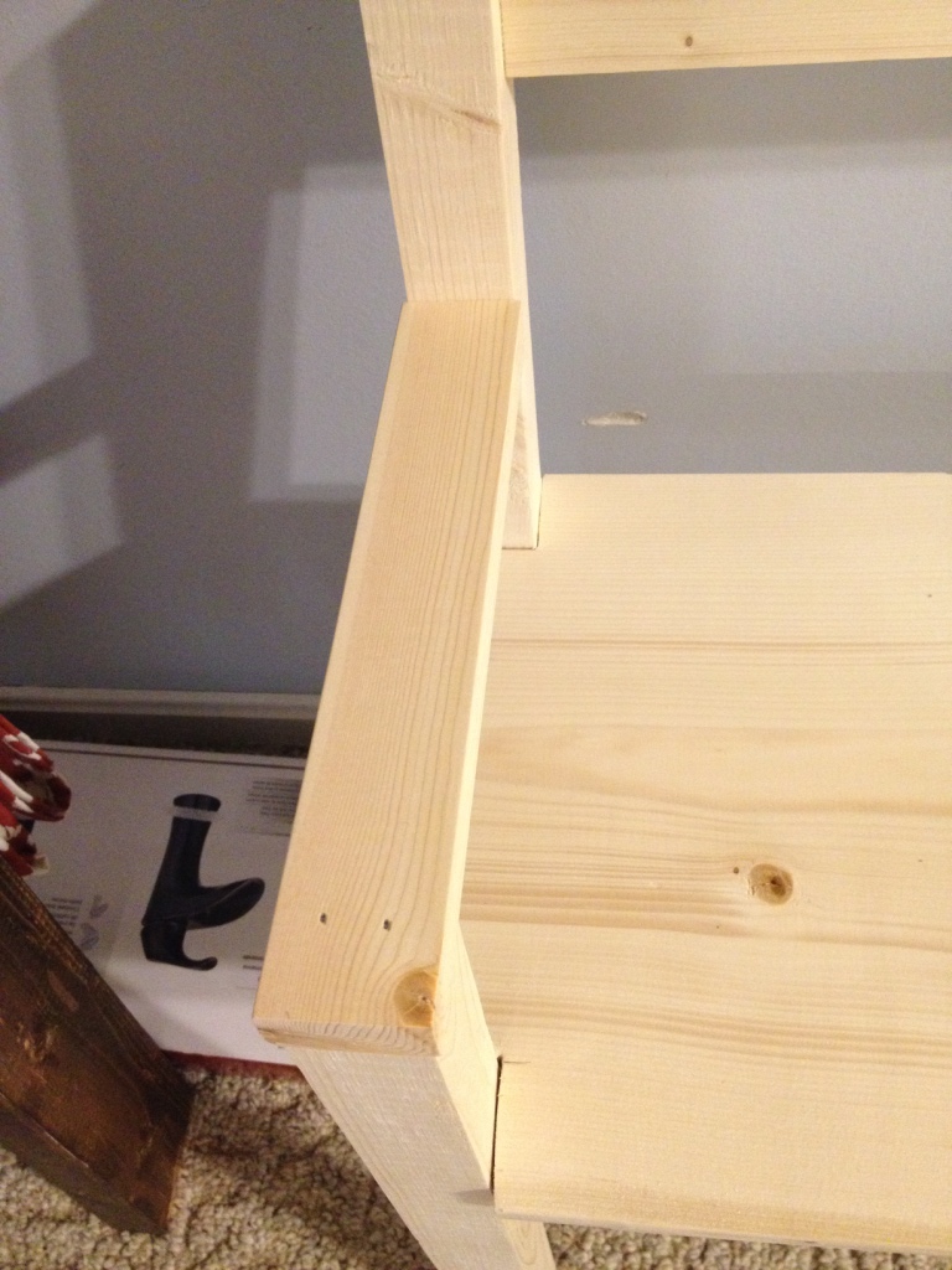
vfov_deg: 52.6
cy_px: 635
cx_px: 476
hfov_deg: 40.7
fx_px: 1283
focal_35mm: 35
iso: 400
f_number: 2.4
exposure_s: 1/15
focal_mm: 4.28
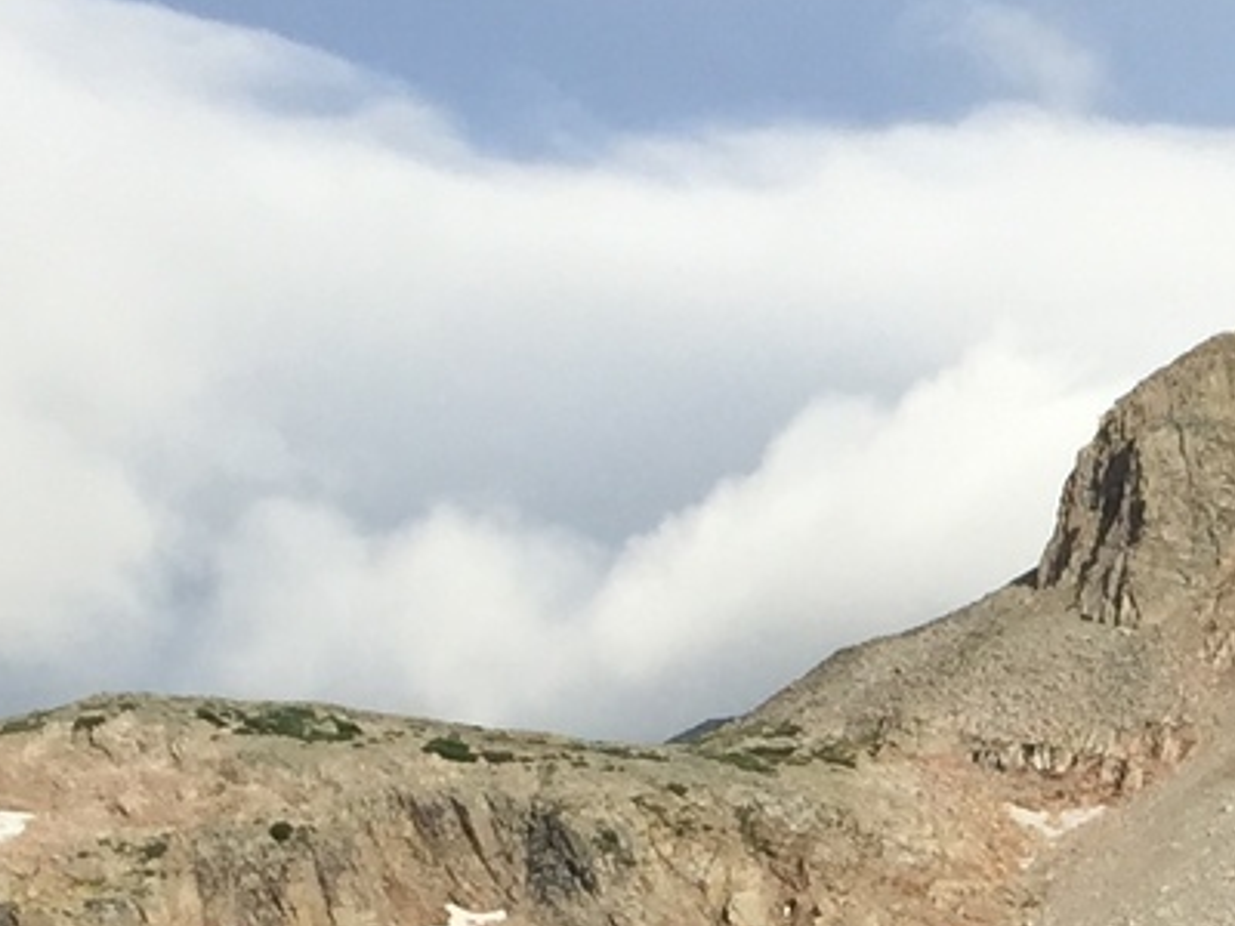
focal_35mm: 145
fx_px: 5173
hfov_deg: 12.9
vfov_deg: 9.6
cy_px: 1747
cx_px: 1803
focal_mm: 4.15
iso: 32
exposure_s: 1/1319
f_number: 2.2
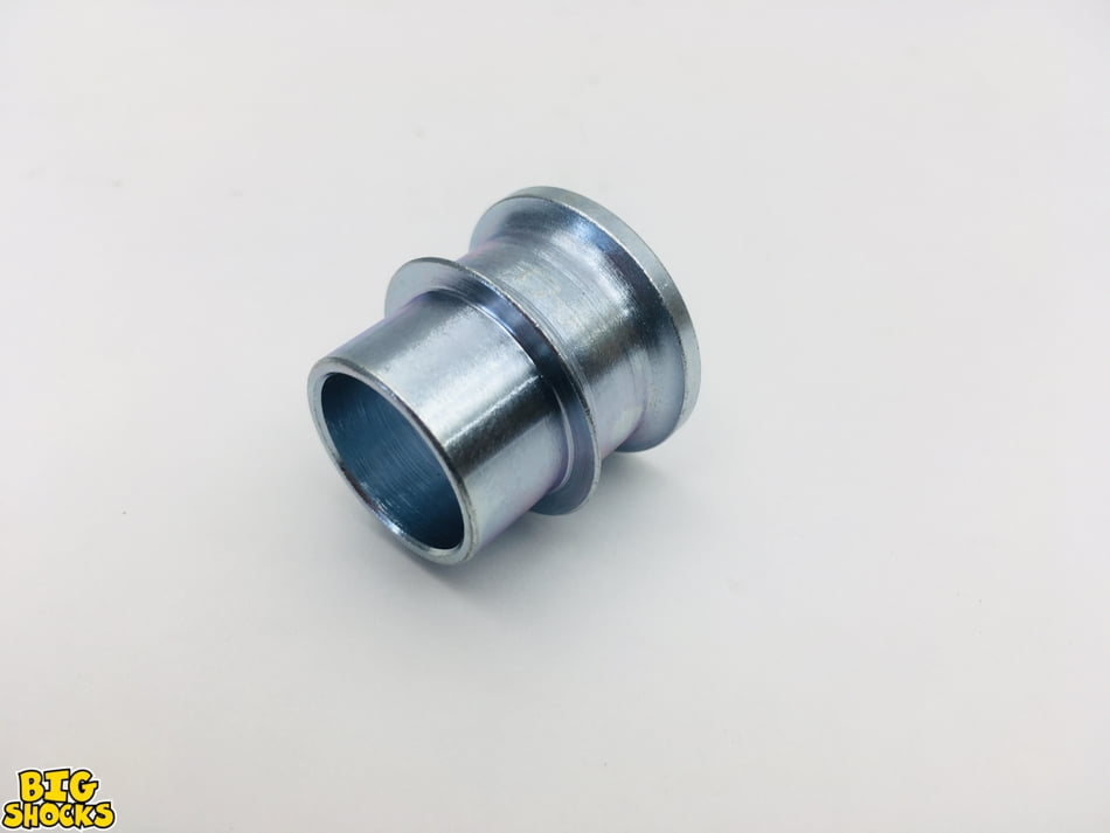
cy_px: 416
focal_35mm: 29
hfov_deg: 61.6
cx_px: 555
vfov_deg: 48.2
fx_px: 930
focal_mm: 4.15
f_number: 2.2
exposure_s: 1/120
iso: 25
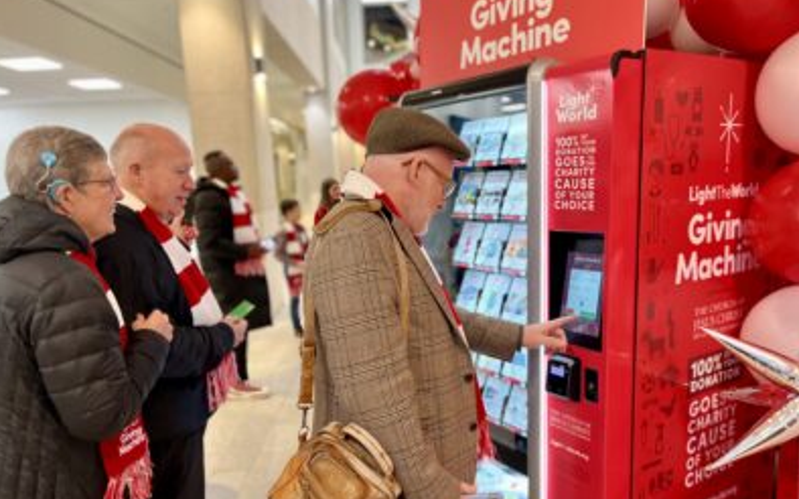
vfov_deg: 44.4
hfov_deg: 66.5
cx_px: 395
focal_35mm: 28
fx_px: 610
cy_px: 276
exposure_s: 1/60
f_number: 1.6
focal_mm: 5.1
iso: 200
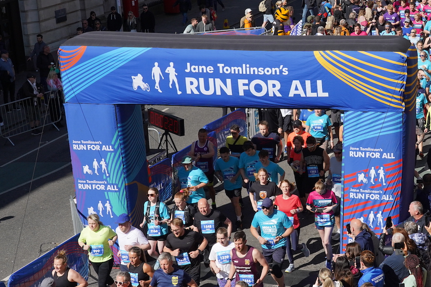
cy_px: 135
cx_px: 313
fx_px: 1065
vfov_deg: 15.4
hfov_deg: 22.7
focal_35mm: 89
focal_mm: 51
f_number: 7.1
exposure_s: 1/2000
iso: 500
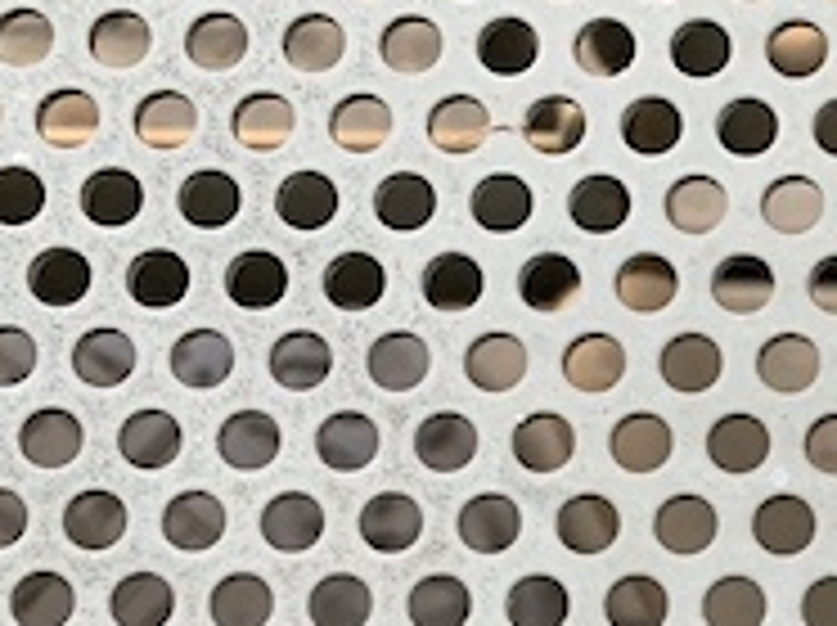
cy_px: 1229
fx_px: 2705
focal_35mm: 112
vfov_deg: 11.9
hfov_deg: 15.3
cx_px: 1476
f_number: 1.8
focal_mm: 4.25
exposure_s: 1/120
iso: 100
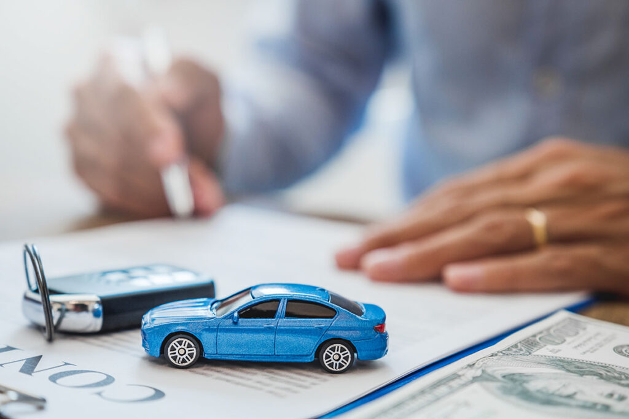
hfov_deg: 33.4
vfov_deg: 22.6
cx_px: 314
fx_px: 1048
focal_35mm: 60
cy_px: 210
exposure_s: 1/125
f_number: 2.8
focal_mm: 40.1
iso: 200
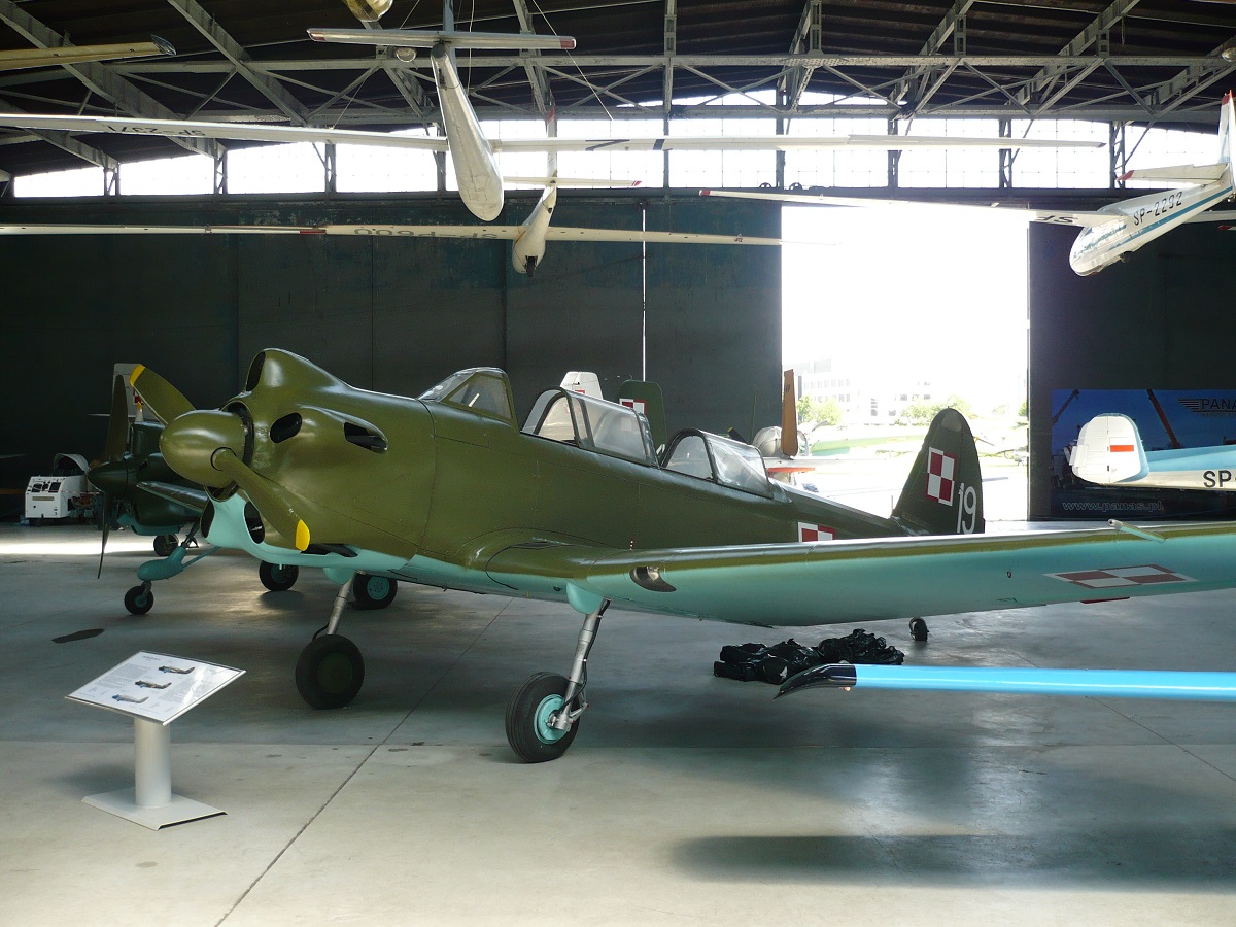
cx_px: 618
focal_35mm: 40
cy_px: 464
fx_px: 1428
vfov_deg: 36.0
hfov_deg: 46.8
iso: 100
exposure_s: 1/100
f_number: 3
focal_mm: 6.6
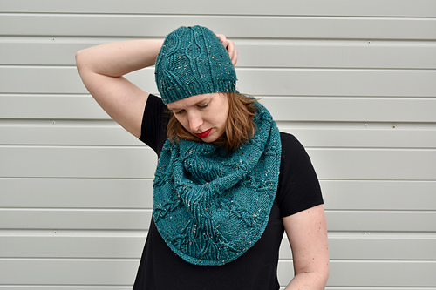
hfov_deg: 35.1
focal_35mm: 57
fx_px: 690
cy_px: 145
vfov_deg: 23.8
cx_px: 218
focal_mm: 38
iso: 100
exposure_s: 1/400
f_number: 5
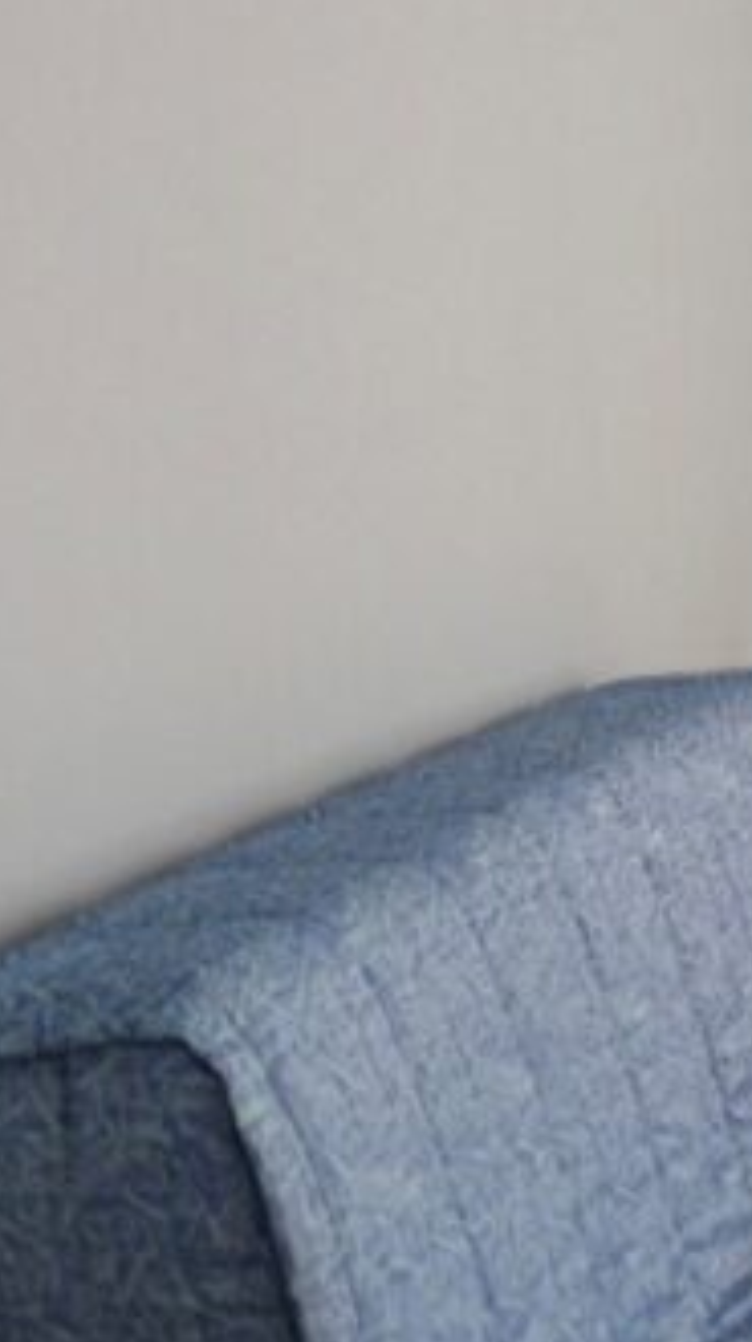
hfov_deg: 14.4
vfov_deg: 26.2
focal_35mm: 81
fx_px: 2879
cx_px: 935
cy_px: 693
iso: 50
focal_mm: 4.28
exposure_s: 1/24
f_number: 2.4
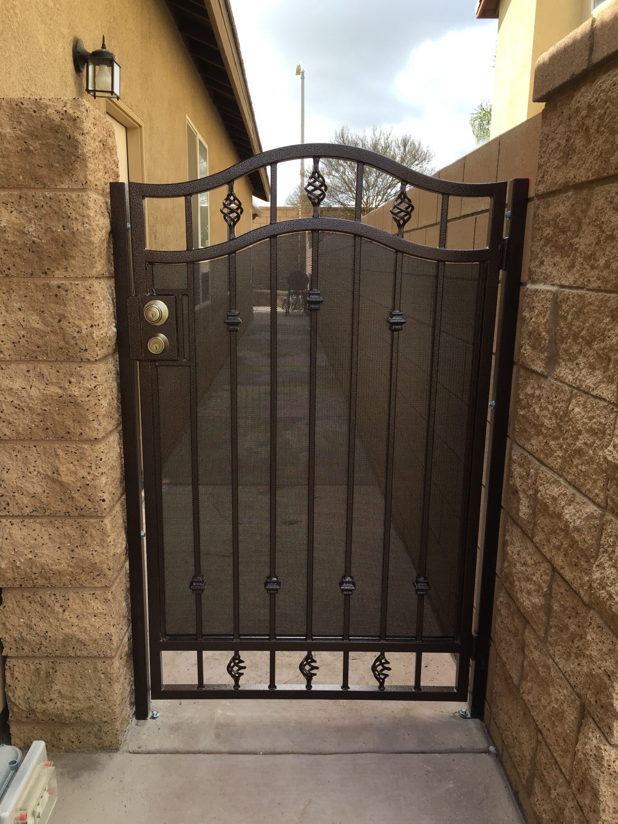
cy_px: 412
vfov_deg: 61.7
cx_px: 309
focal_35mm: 29
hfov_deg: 48.2
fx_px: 690
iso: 32
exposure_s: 1/527
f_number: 2.2
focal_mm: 4.15
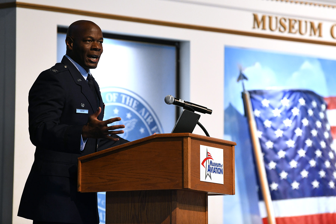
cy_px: 112
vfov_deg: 7.4
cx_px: 168
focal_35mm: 185
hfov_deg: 11.1
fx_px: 1727
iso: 2500
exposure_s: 1/60
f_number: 3.5
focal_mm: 185
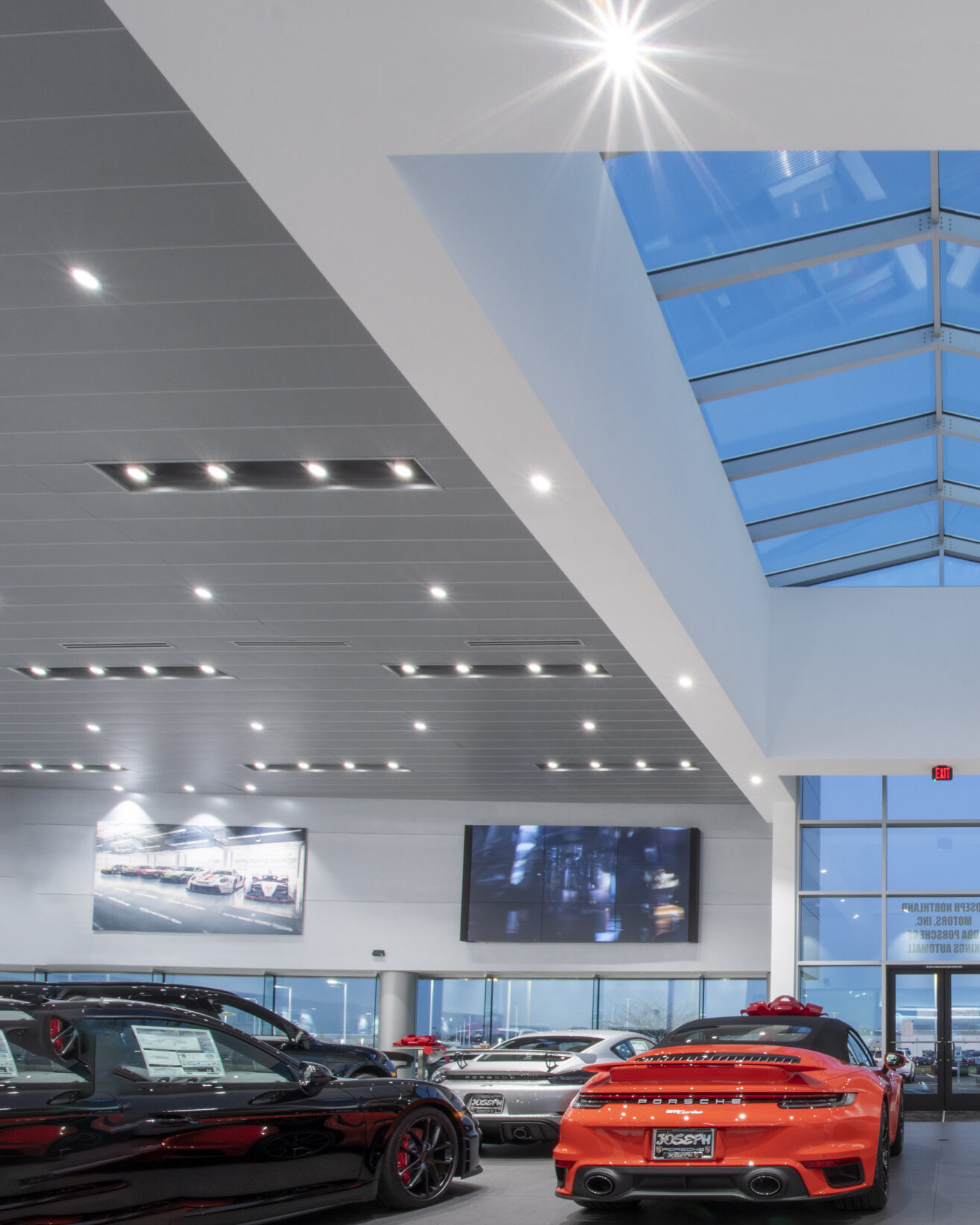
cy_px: 608
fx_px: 797
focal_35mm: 22
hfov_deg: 52.1
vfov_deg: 75.0
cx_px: 950
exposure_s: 2
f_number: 22
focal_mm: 10
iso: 50
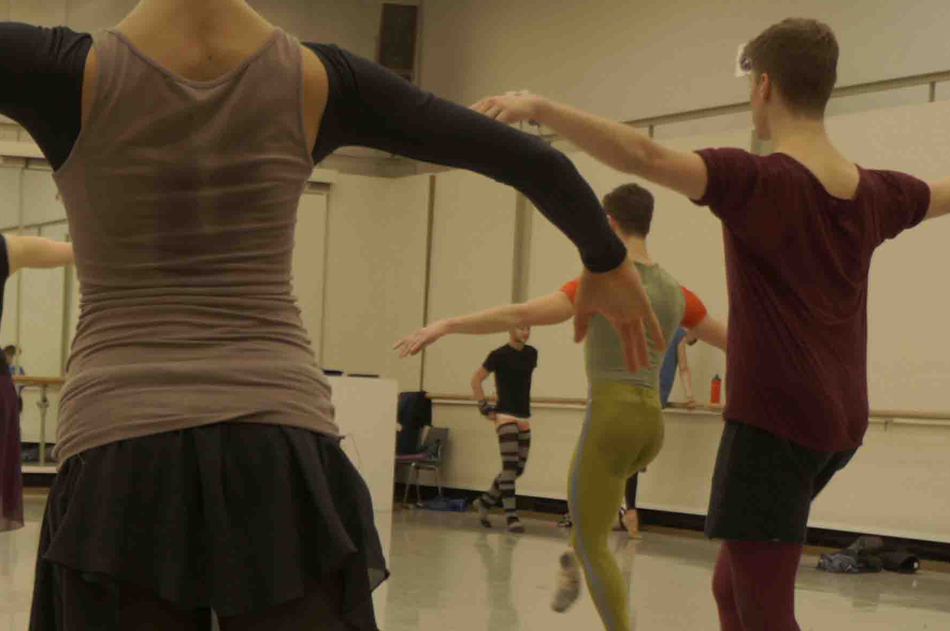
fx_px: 1977
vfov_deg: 17.3
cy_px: 760
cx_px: 98
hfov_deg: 26.1
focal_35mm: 75
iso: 200
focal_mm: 18
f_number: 3.5
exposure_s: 1/60
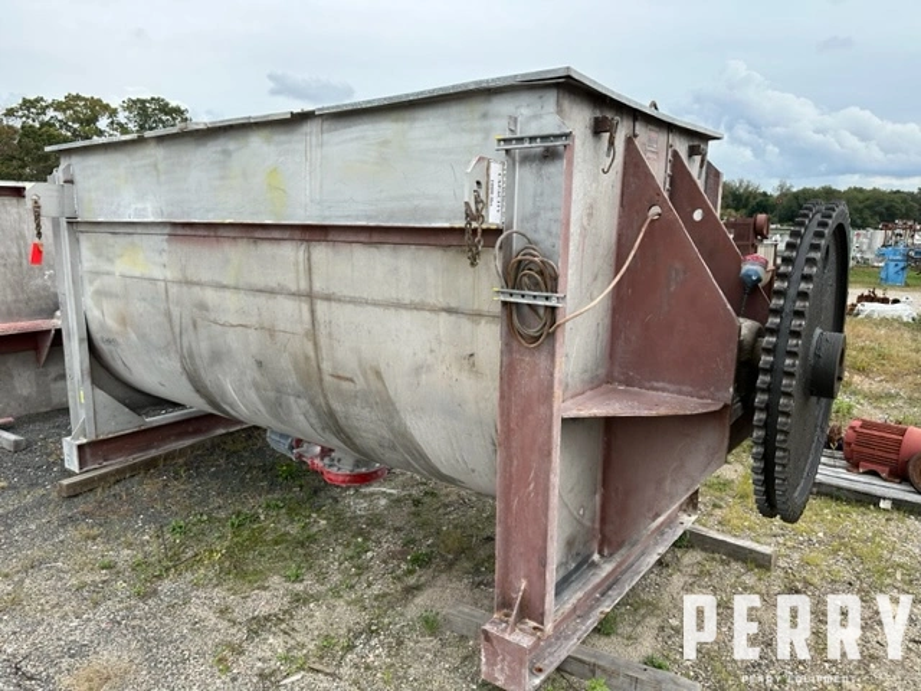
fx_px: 639
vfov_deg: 56.8
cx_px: 460
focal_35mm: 24
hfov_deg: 71.6
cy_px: 346
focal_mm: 6.86
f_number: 1.78
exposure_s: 1/1692
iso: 80
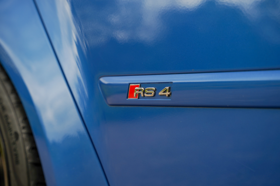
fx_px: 516
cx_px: 140
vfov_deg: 20.5
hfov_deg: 30.4
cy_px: 93
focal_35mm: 66
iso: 320
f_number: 4
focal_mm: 66.3
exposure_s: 1/250
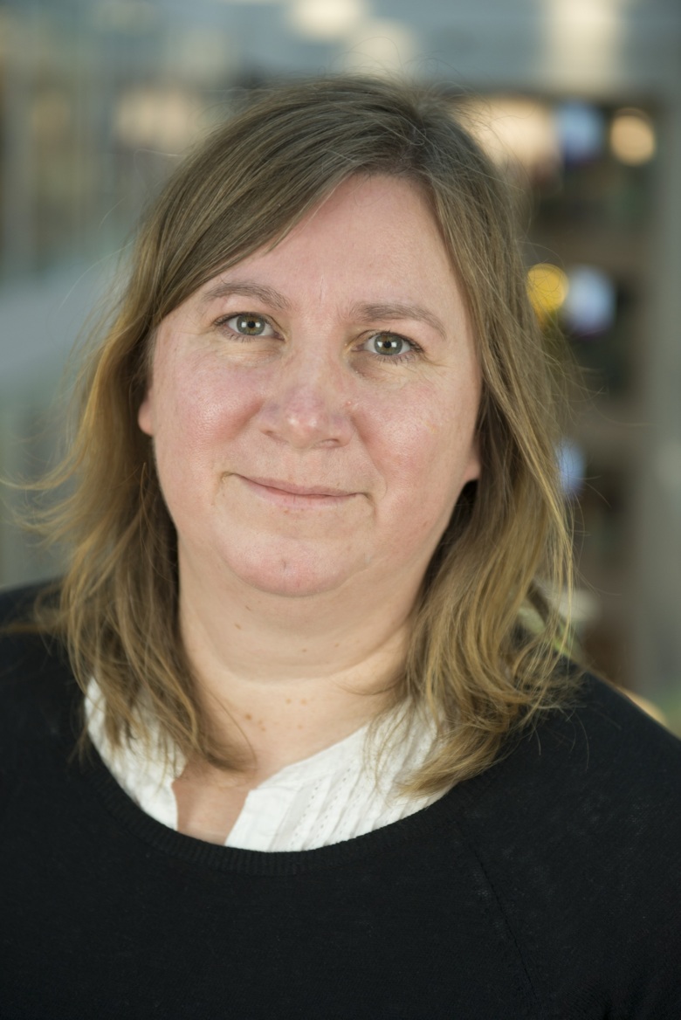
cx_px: 340
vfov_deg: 28.8
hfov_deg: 19.5
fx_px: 1984
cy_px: 510
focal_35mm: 70
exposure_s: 1/200
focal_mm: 70
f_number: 3.5
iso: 640
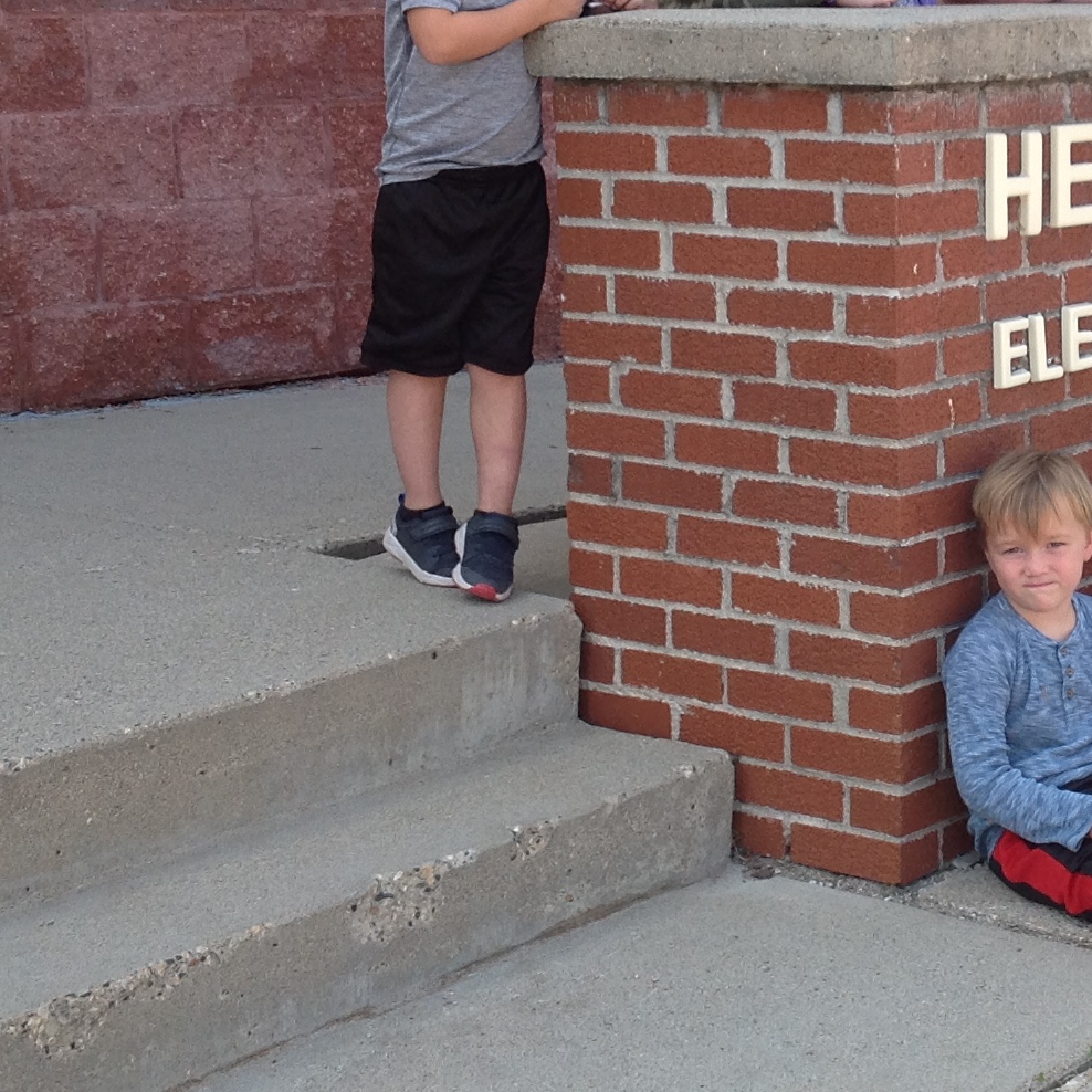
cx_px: 1065
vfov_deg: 21.3
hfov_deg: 20.8
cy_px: 393
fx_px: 2891
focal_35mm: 81
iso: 50
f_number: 2.4
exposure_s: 1/267
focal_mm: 4.28
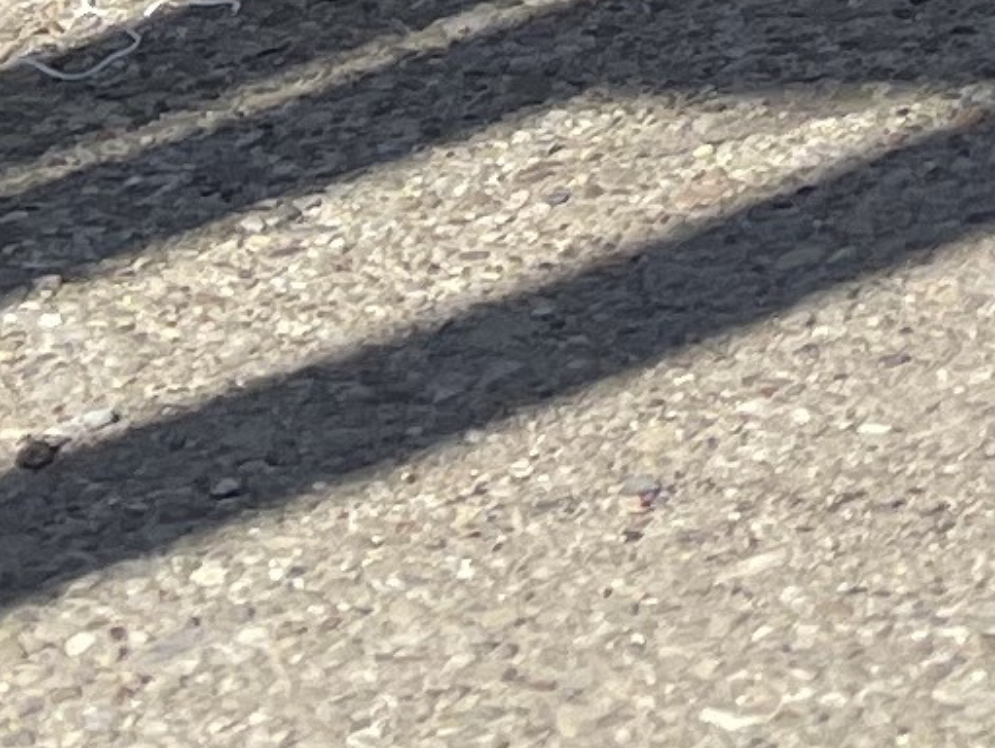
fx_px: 5897
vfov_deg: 6.3
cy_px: -1938
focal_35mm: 205
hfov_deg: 8.3
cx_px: 2839
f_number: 1.6
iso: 32
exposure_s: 1/2165
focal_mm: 5.1
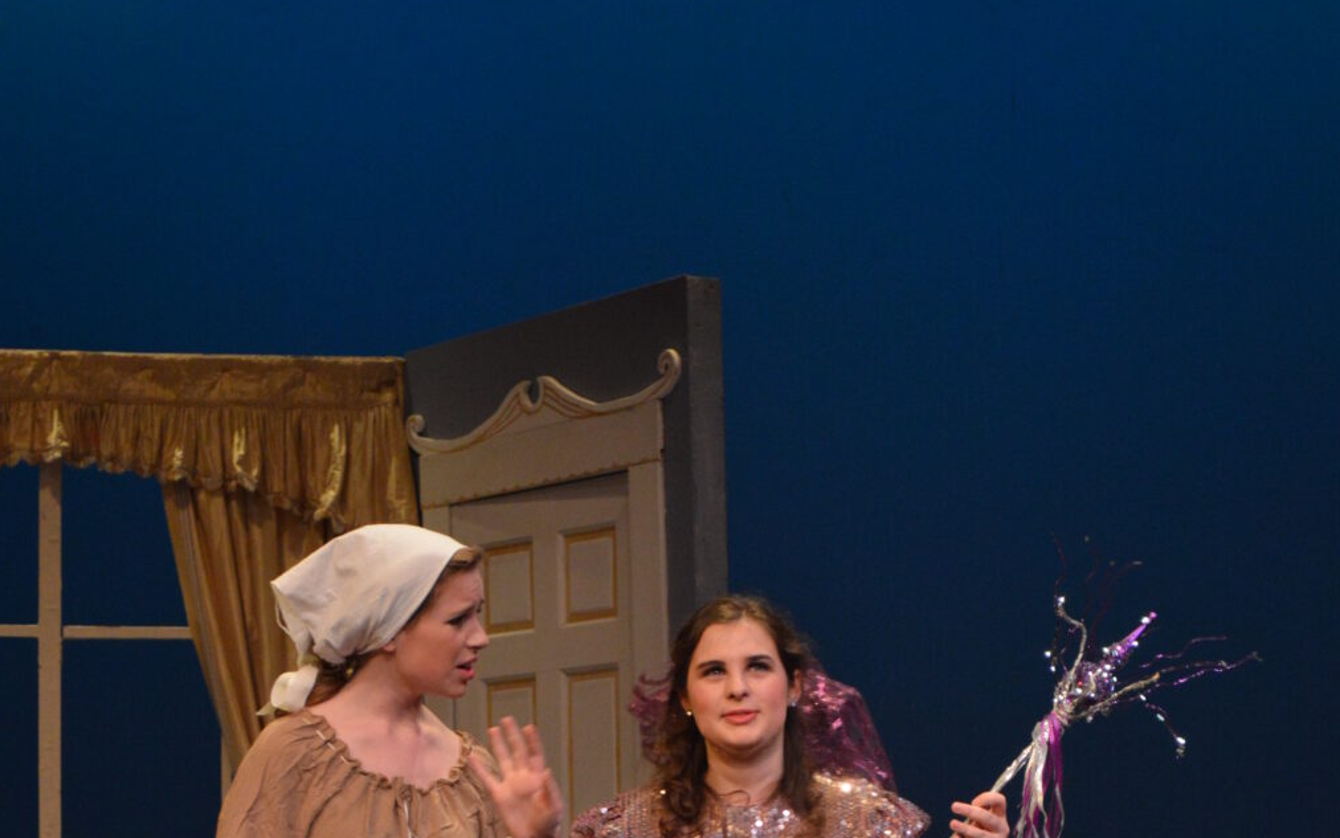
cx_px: 671
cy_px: 936
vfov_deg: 12.6
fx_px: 3726
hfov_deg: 20.4
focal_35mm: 102
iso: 1600
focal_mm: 44
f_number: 5.3
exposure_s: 1/80
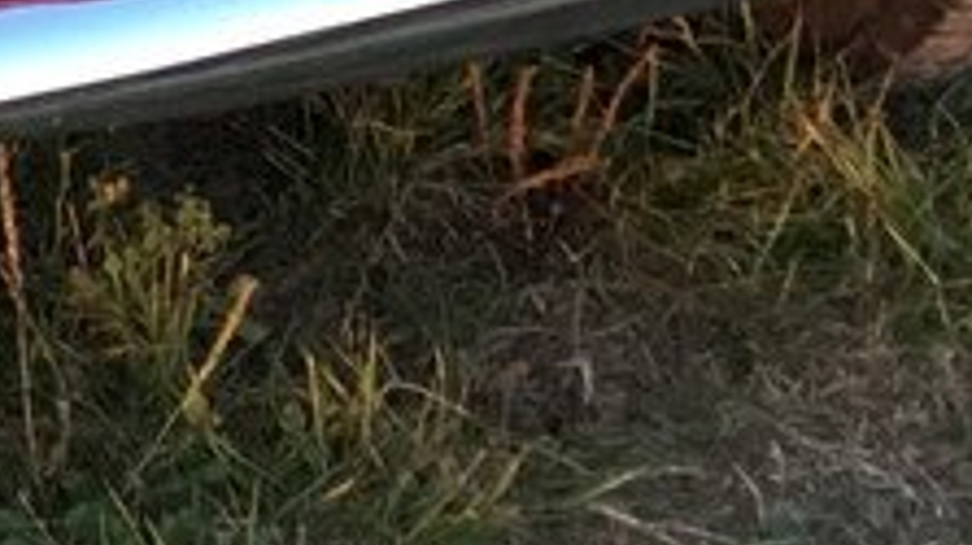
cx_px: -689
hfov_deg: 11.2
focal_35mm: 182
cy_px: -746
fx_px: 4687
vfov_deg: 6.4
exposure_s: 1/50
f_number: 2.4
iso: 32
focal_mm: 3.3
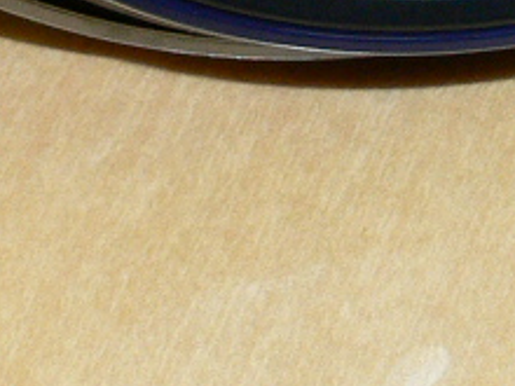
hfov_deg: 7.8
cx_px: 185
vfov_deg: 5.4
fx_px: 3779
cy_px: -908
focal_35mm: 254
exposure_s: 1/30
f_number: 4
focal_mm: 7.4
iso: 100
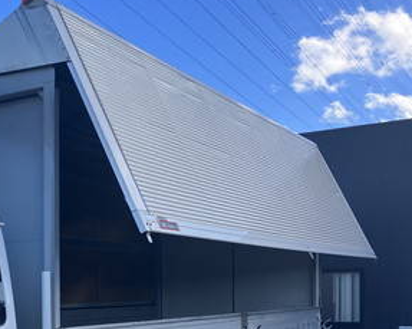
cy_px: 312
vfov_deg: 24.1
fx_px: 743
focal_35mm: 61
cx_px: -14
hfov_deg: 28.7
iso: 32
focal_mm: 3.99
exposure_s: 1/771
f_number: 1.8
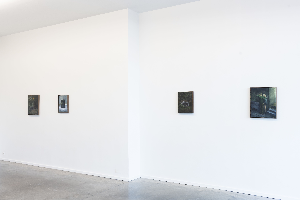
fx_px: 292
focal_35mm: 35
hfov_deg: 54.4
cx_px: 150
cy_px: 100
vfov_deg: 37.9
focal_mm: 35
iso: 200
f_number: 8
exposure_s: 1/20
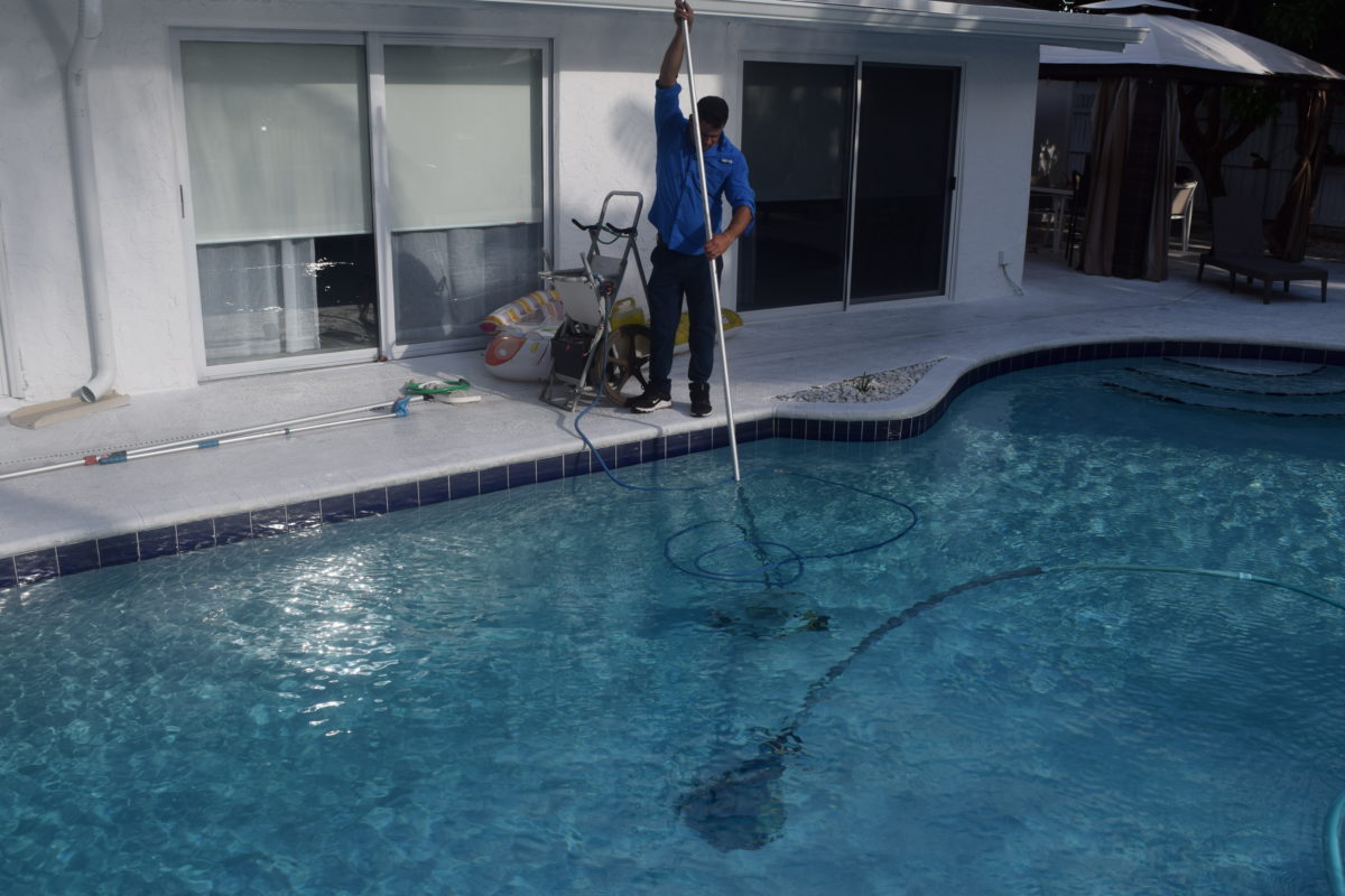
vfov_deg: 41.7
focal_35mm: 32
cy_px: 448
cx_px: 672
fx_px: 1177
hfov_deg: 59.5
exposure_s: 1/320
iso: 200
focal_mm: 21
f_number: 9
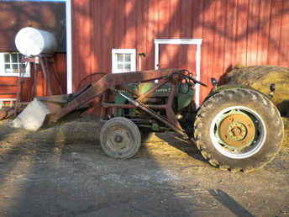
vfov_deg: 40.7
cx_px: 144
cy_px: 108
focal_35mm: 35
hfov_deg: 52.6
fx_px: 292
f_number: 3.1
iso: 80
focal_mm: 6.3
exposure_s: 1/158
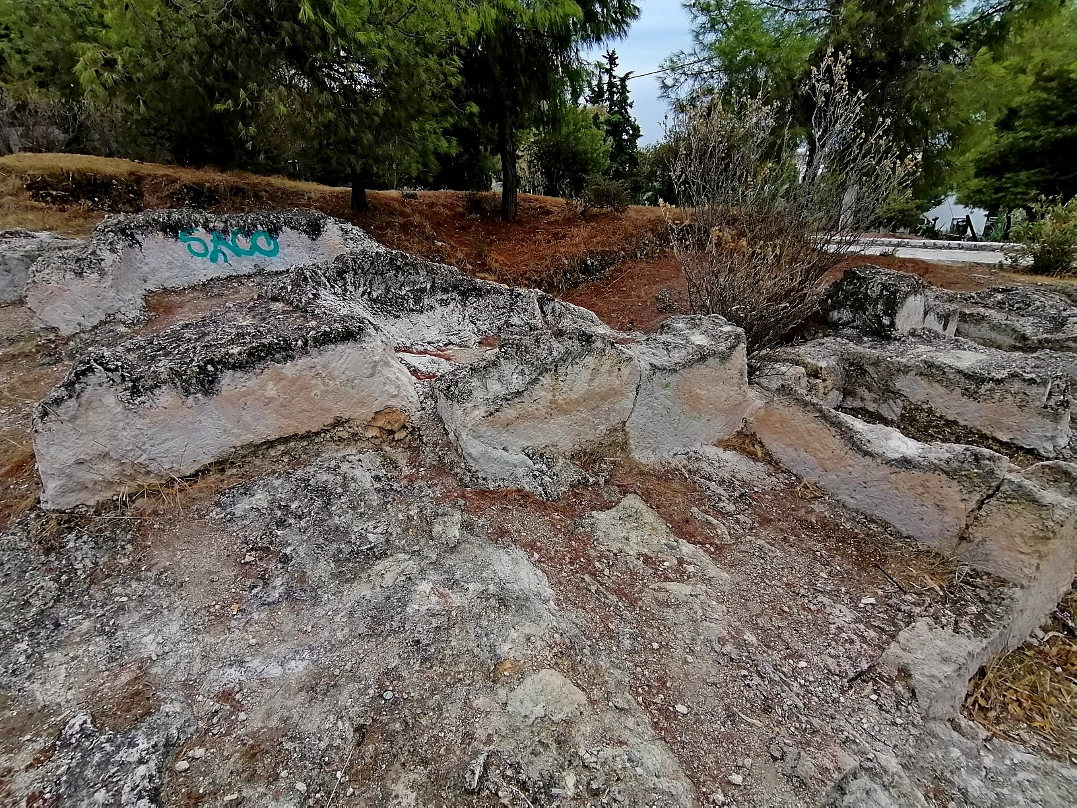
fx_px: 529
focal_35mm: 17
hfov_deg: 91.0
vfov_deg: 74.7
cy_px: 404
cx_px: 538
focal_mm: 2.84
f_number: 2.4
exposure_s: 1/100
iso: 50
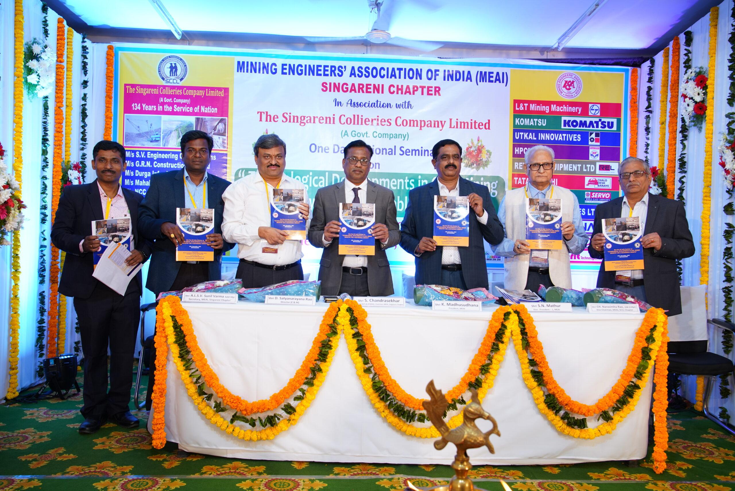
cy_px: 246
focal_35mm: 30
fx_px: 613
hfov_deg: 61.9
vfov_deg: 43.6
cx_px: 368
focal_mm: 30
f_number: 5.6
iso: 800
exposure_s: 1/125
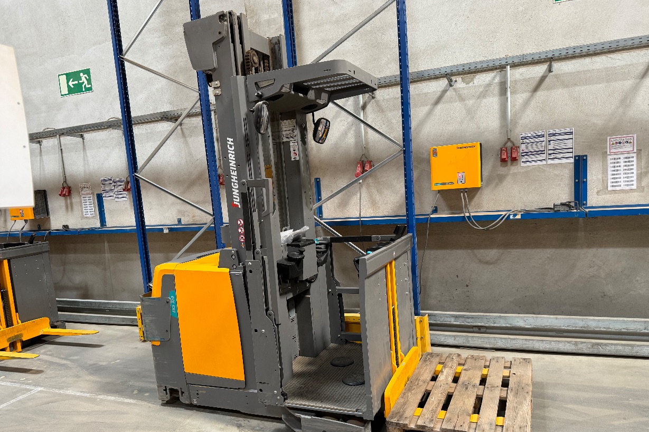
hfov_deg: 69.4
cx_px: 321
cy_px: 243
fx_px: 469
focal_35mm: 26
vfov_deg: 49.4
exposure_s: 1/67
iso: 200
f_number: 1.78
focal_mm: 6.86
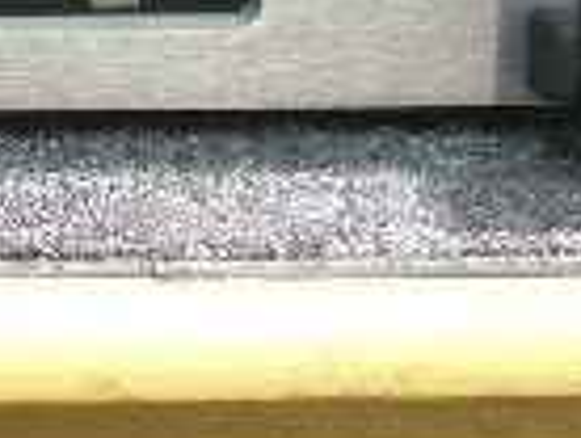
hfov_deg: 11.6
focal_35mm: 162
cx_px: -341
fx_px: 2724
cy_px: -177
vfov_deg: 9.0
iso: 200
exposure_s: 1/13
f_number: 2.8
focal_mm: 5.8
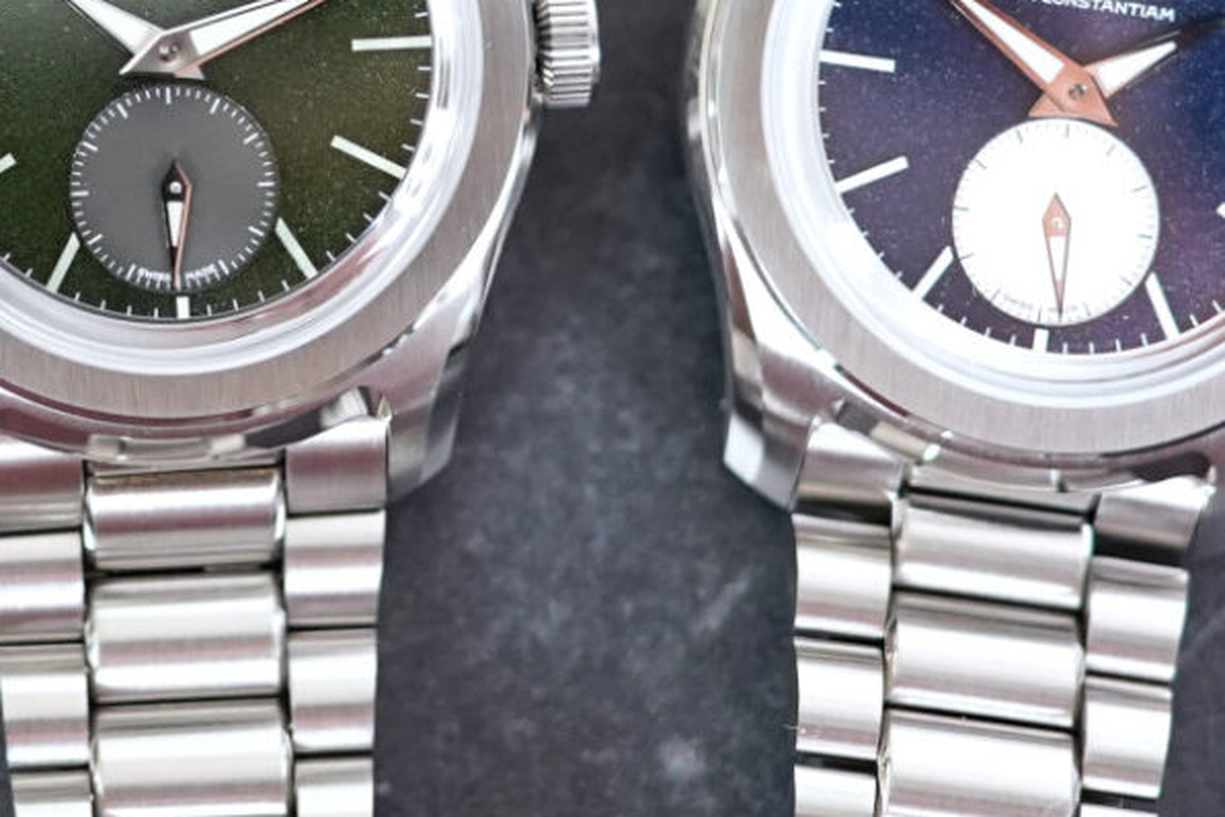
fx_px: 4083
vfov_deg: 11.4
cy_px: 206
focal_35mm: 120
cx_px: 150
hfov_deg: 16.9
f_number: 2.8
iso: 2500
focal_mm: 35
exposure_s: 1/125
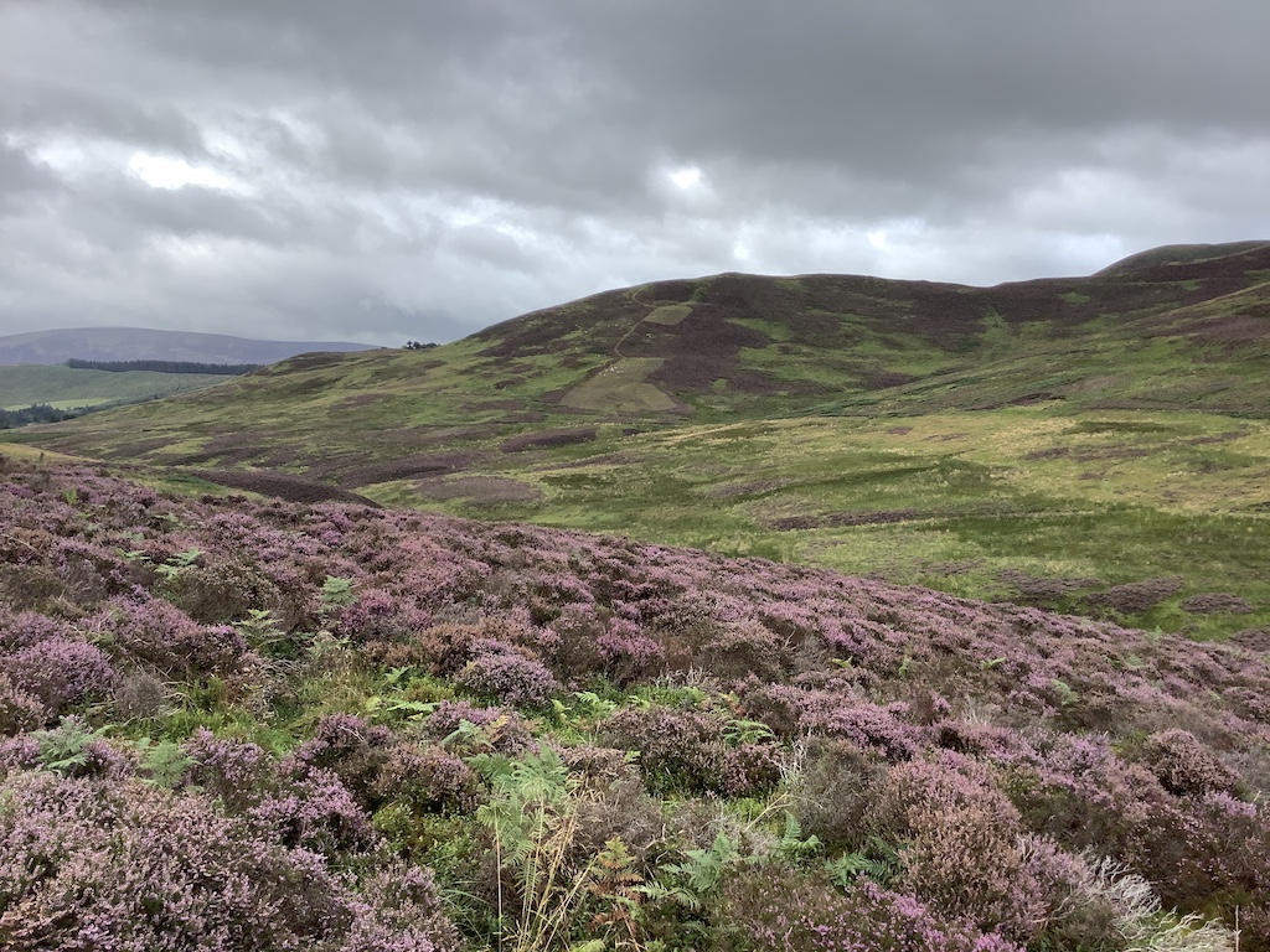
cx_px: 635
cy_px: 476
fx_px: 1137
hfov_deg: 58.4
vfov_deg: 45.4
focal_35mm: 31
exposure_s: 1/394
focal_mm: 3.3
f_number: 2.4
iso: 25
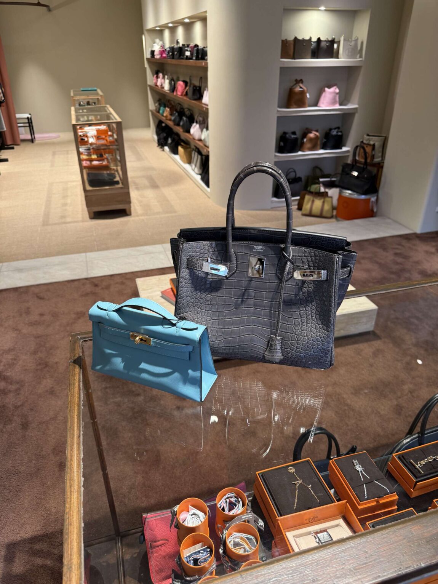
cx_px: 219
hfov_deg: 56.8
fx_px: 405
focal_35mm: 24
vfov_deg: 71.6
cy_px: 292
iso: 125
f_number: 1.78
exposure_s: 1/50
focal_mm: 6.76
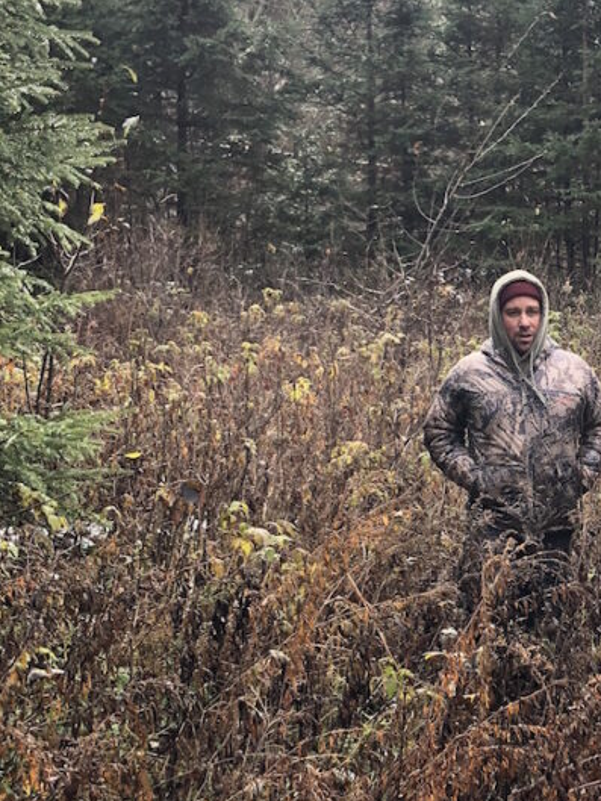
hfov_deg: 22.5
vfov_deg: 30.7
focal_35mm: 63
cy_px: 438
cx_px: 590
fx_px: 1458
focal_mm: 3.99
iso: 20
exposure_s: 1/191
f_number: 1.8
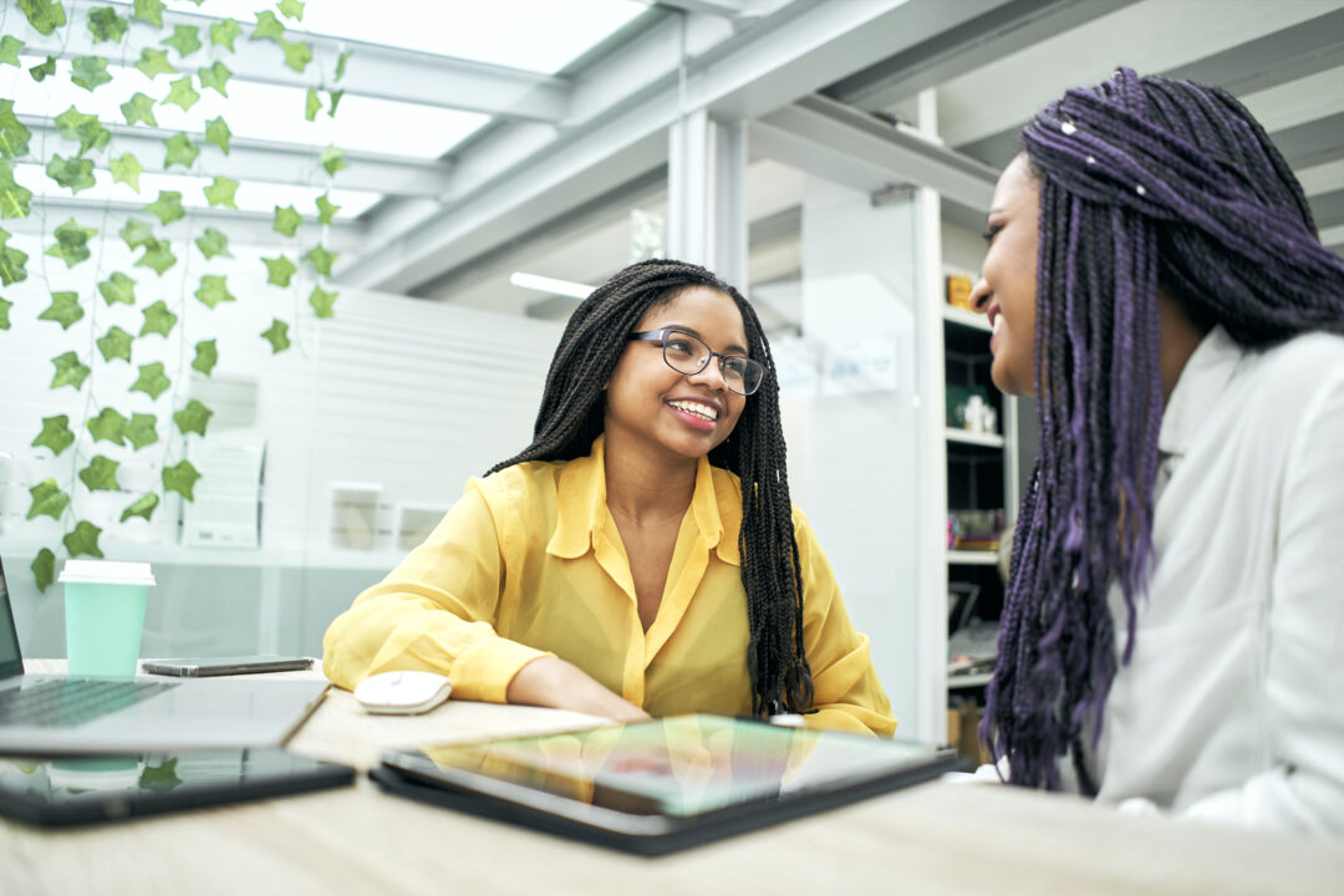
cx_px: 672
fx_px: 1045
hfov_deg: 65.5
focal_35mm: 28
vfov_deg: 46.4
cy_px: 448
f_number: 2
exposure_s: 1/160
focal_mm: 28
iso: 250
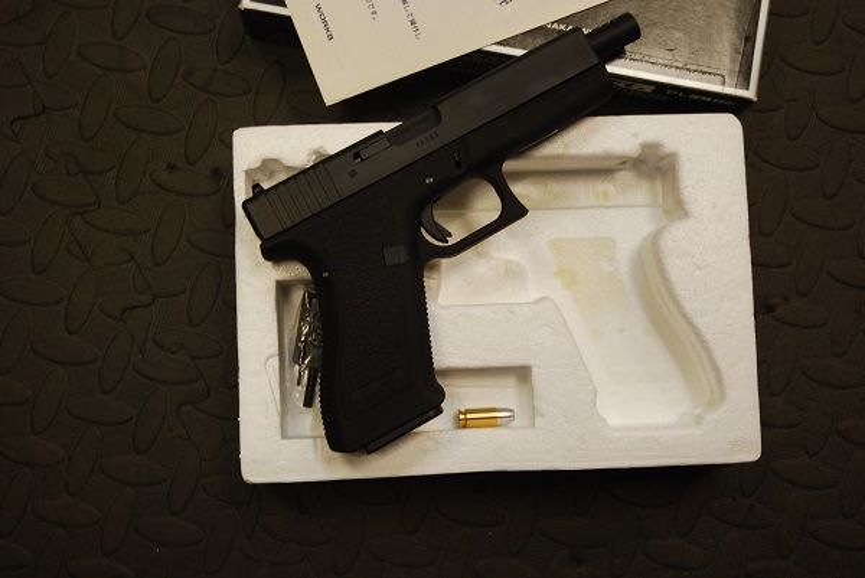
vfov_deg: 29.0
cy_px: 289
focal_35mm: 46
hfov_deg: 42.3
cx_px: 432
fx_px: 1118
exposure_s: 1/30
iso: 200
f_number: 4
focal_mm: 31
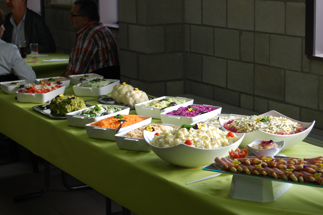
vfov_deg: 16.5
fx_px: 740
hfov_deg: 24.6
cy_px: 108
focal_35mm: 82
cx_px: 162
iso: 400
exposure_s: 1/50
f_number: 5.6
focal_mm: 55
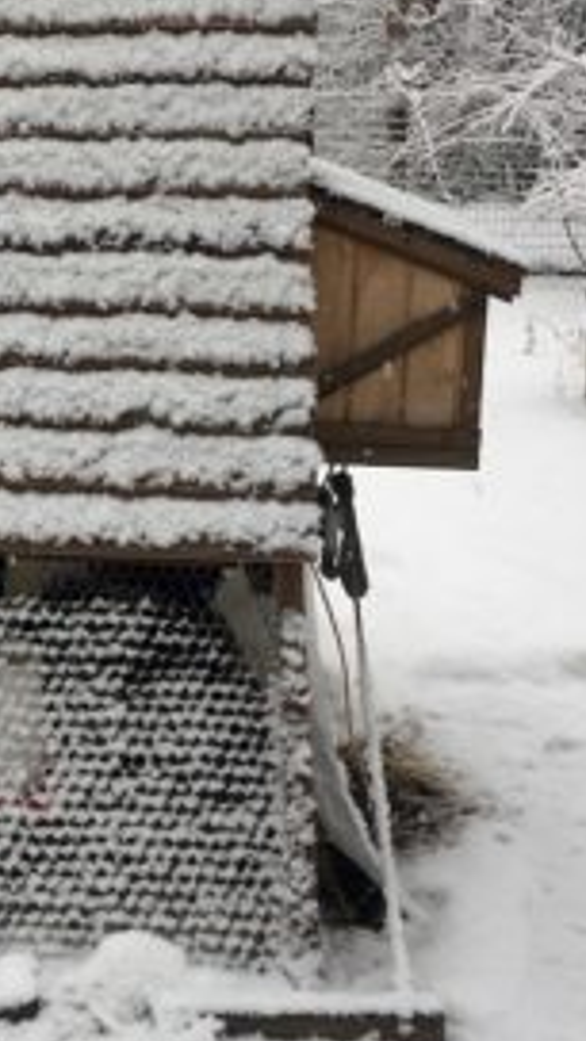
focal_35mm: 68
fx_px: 1878
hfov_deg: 16.6
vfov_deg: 30.8
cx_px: -216
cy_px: 350
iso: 25
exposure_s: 1/152
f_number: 2.2
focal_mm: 4.15
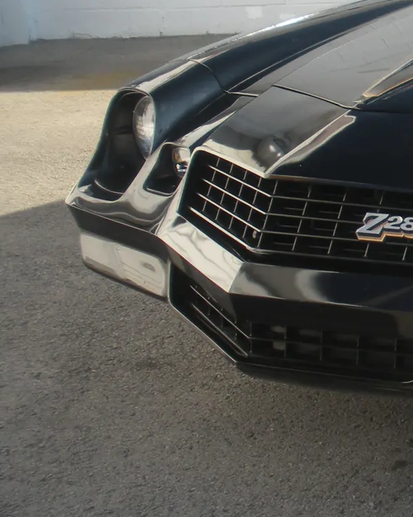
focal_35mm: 87
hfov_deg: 16.0
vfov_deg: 21.9
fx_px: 1330
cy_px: 169
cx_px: 644
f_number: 3.5
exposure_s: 1/271
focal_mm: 6.3
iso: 64
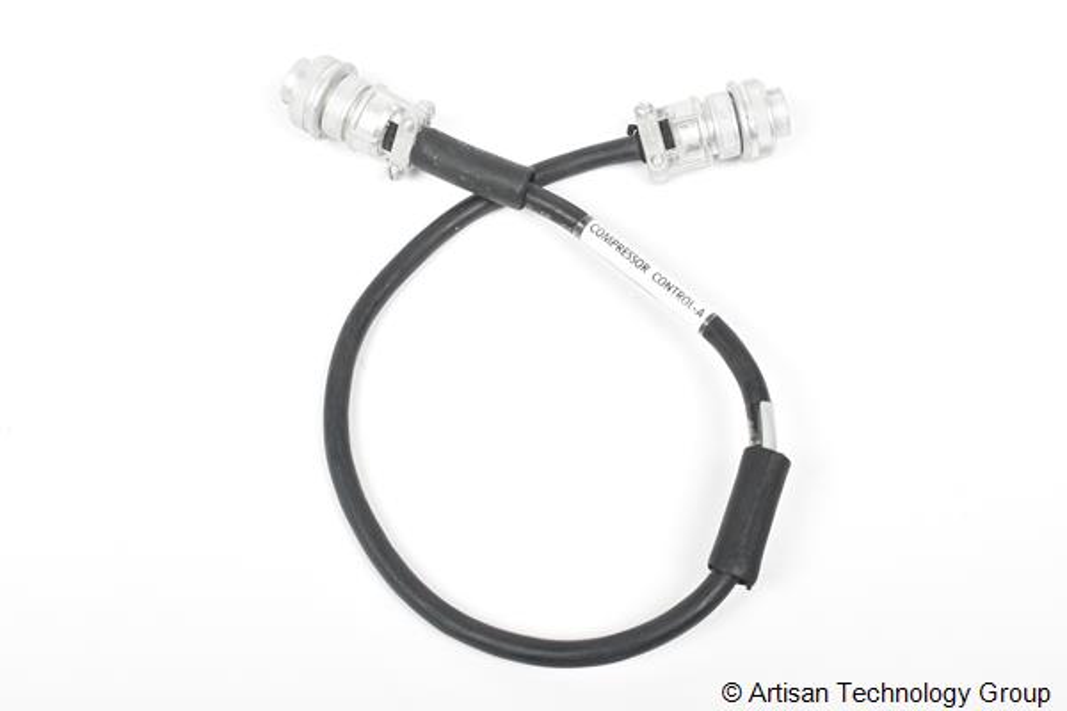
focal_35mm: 42
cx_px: 534
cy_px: 356
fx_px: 1245
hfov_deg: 46.4
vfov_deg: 31.9
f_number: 13
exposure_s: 1/200
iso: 200
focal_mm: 28
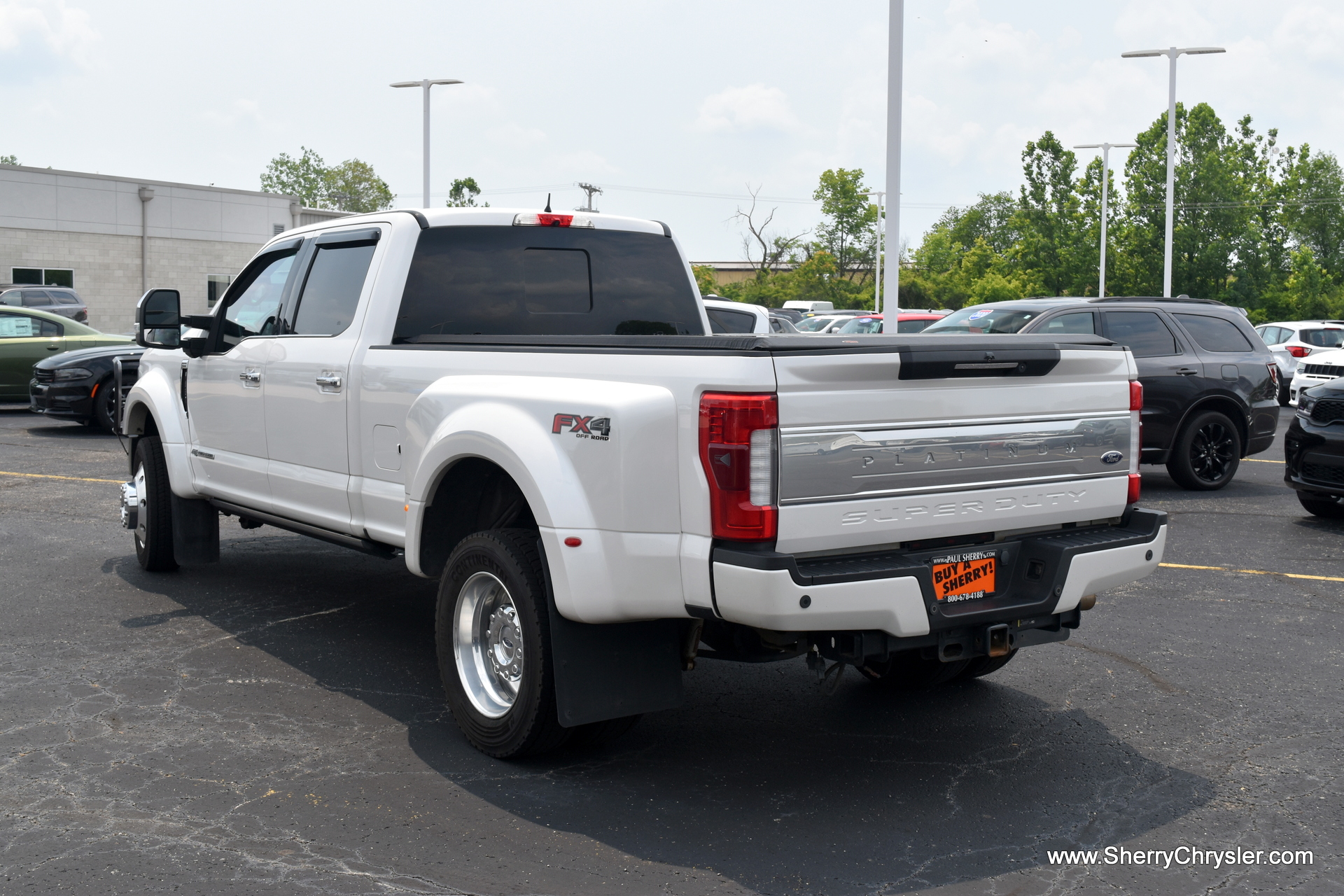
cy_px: 448
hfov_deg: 45.0
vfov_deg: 30.8
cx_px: 672
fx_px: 1624
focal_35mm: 44
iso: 200
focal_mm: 29
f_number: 8
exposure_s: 1/250
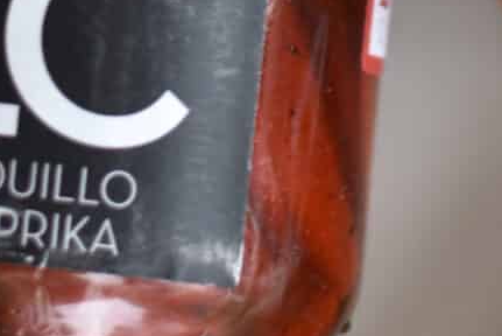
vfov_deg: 3.8
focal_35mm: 356
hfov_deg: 5.8
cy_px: -262
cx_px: 422
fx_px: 4967
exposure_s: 1/40
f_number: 3.2
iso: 100
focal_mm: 50
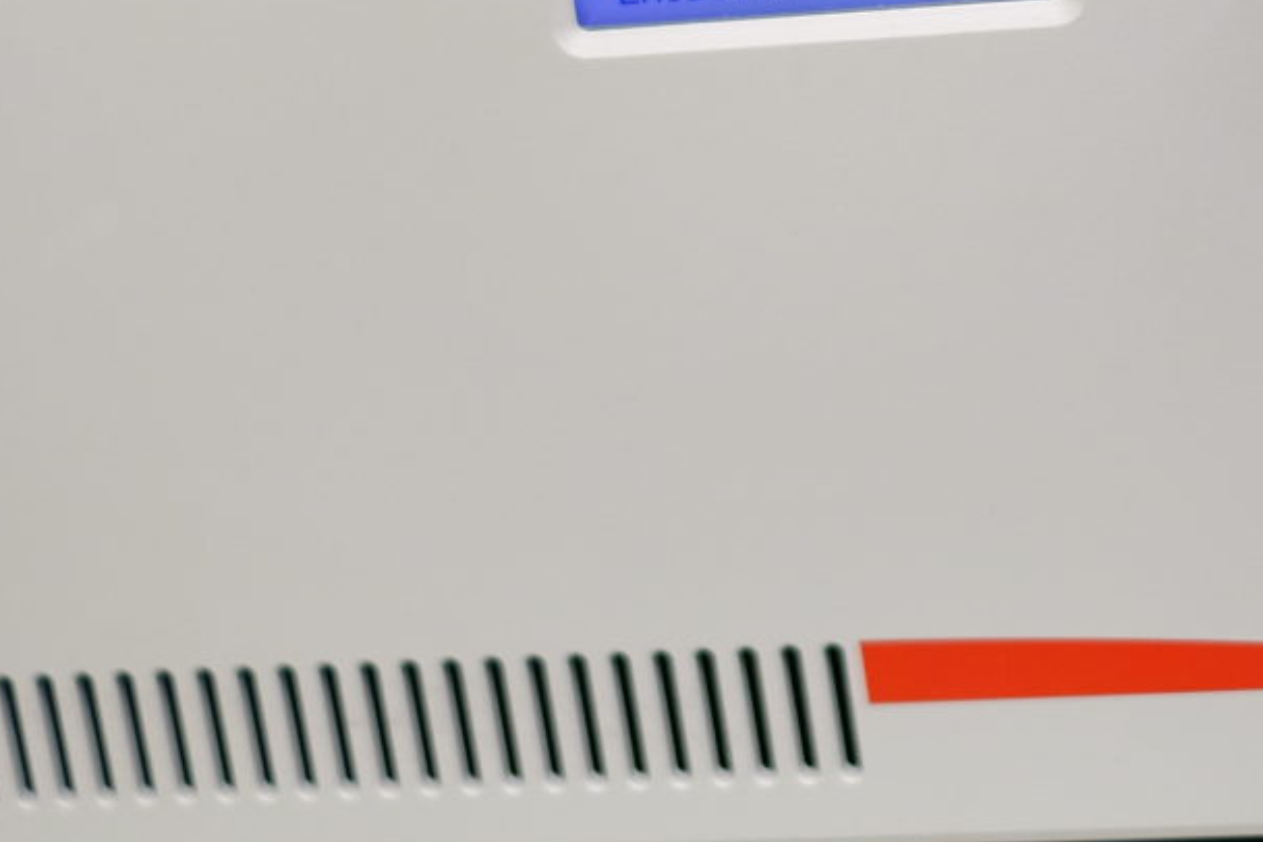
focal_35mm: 141
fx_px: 4946
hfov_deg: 14.5
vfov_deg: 9.7
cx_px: 819
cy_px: 12
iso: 400
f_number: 1.4
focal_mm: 35
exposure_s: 1/125
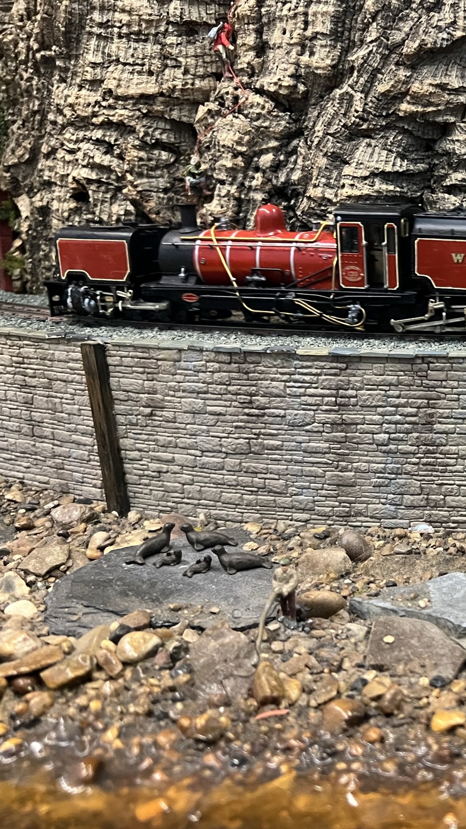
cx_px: 554
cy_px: 416
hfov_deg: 27.5
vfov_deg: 52.8
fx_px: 835
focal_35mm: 38
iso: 500
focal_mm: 5.7
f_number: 1.5
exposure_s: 1/50
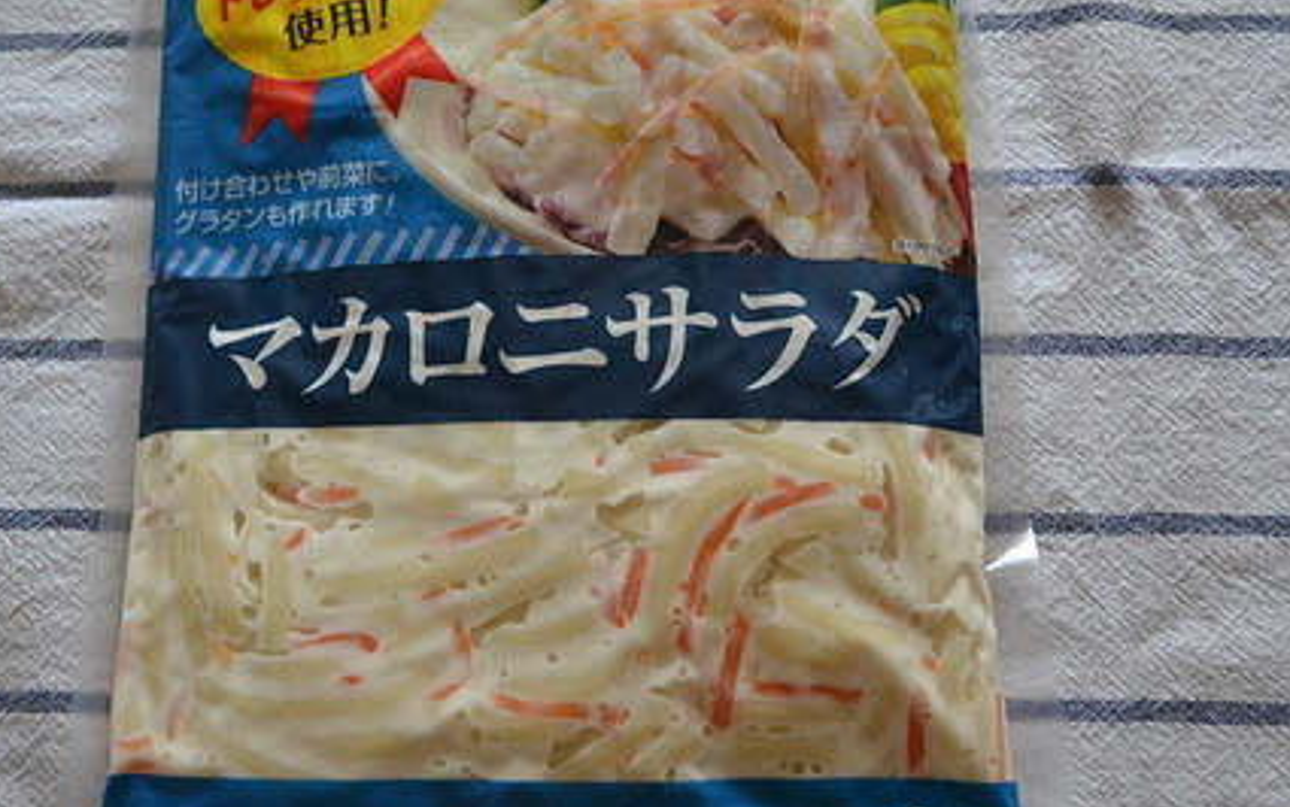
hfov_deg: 43.3
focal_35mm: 46
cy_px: 329
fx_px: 1618
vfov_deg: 28.0
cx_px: 543
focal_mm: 20
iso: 1000
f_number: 3.8
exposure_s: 1/250
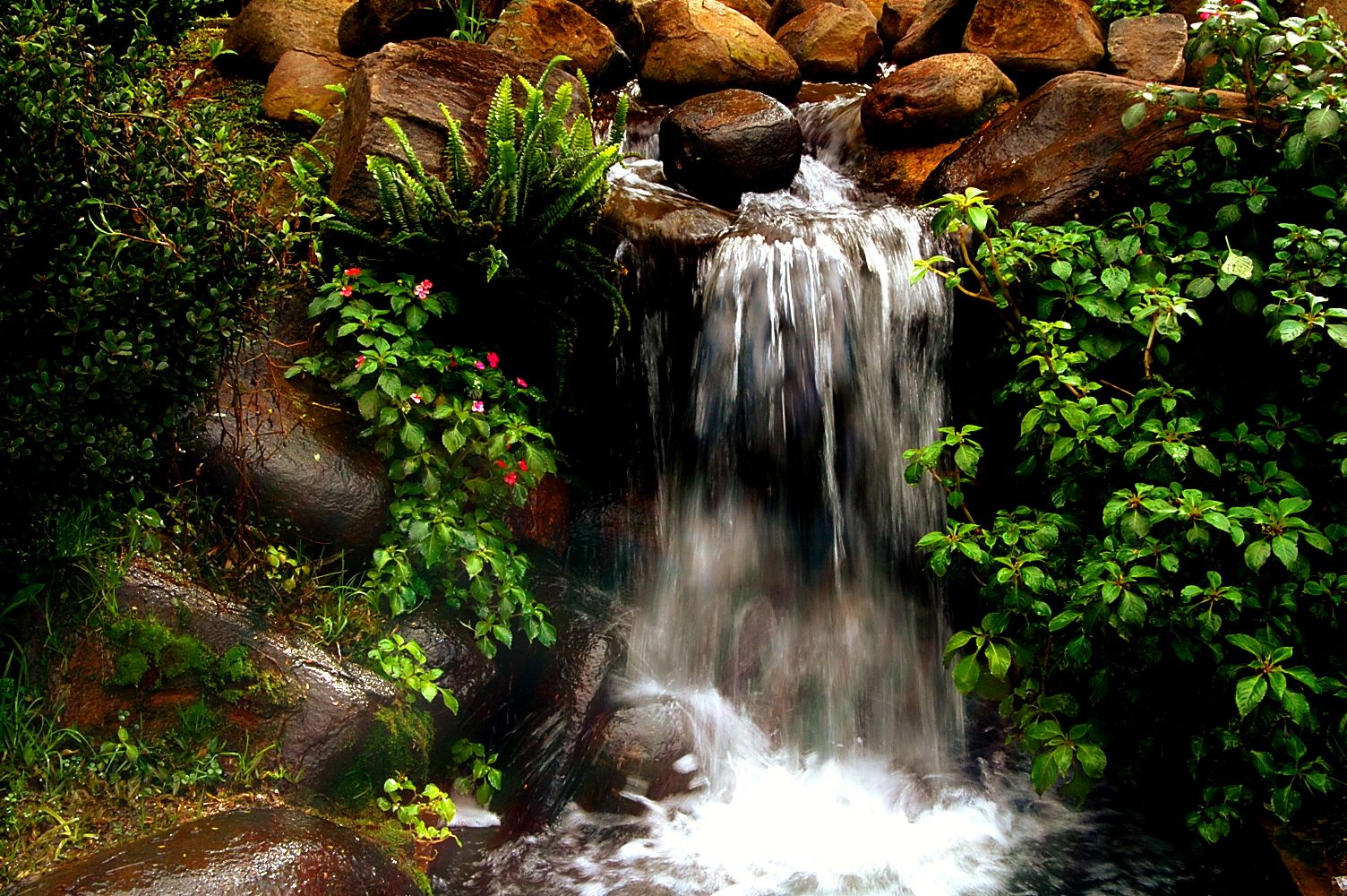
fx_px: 1963
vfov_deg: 25.7
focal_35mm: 52
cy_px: 448
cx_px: 674
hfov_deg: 37.9
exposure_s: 1/30
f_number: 20
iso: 200
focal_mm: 35
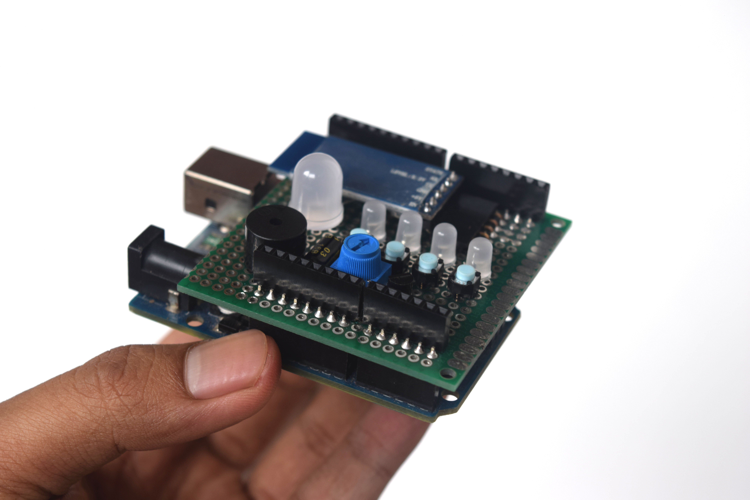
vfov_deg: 16.6
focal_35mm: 82
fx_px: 1719
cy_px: 250
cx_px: 375
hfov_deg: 24.6
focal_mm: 55
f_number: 5.6
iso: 200
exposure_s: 1/60
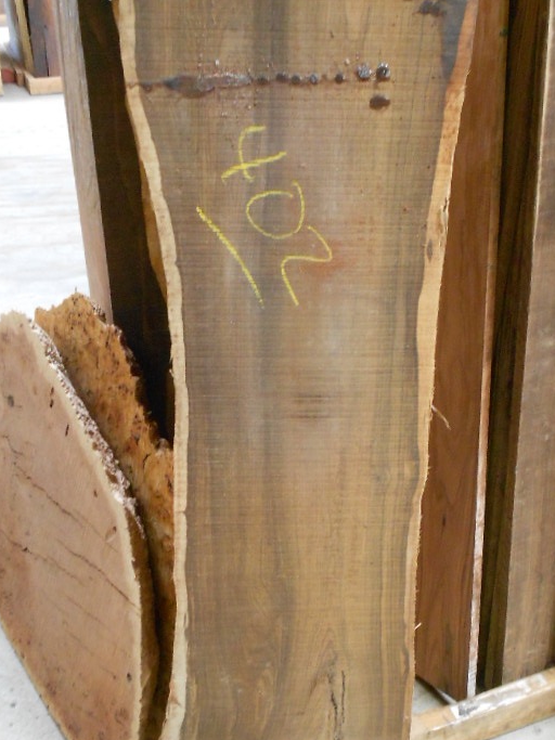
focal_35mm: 39
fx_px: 834
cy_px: 414
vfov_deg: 47.8
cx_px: 308
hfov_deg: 36.8
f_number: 3.2
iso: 400
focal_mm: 4.6
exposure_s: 1/10
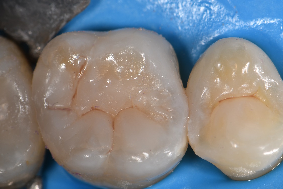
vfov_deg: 7.3
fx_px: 1470
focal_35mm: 187
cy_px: 109
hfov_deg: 11.0
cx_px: 154
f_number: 32
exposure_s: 1/160
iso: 200
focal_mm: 105
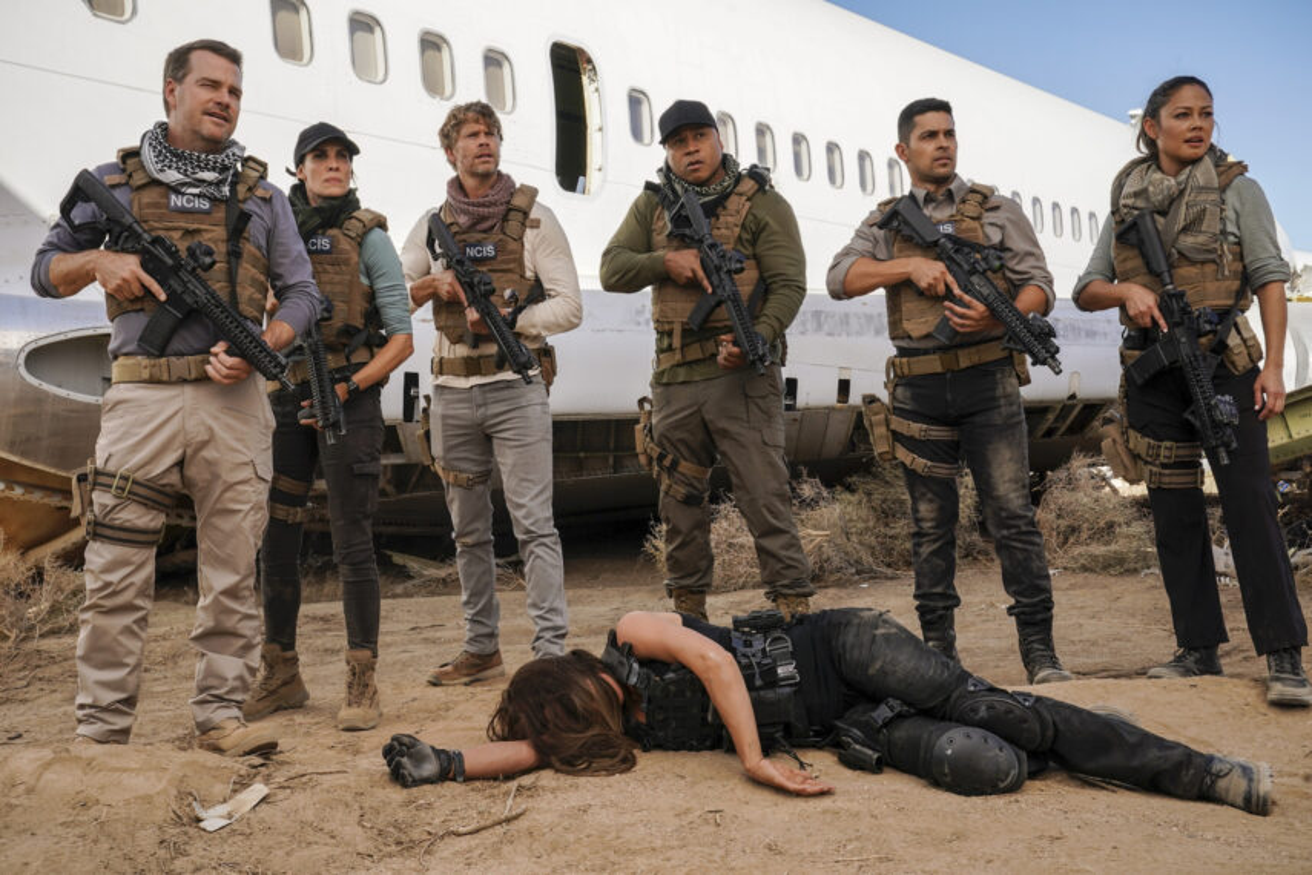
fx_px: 1458
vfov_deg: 33.4
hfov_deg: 48.5
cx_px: 656
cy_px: 438
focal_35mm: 40
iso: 320
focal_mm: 40
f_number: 11
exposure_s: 1/250
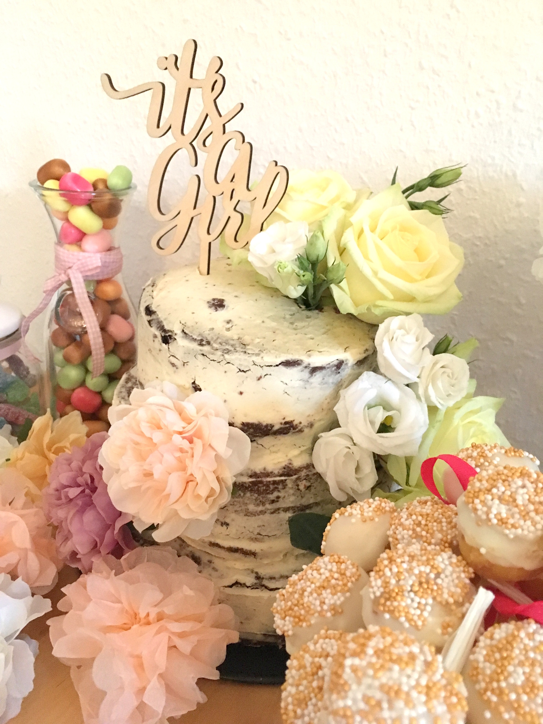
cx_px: 272
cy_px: 362
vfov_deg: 61.7
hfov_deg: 48.2
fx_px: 607
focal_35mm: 29
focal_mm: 4.15
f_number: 2.2
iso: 320
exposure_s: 1/17
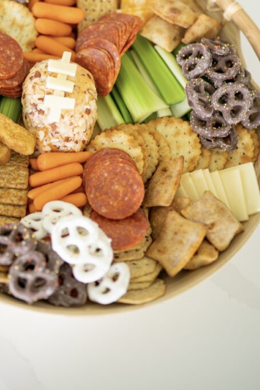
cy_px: 83
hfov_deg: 22.8
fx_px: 638
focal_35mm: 59
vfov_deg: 33.0
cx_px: 60
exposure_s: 1/40
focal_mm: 35
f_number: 1.6
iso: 100
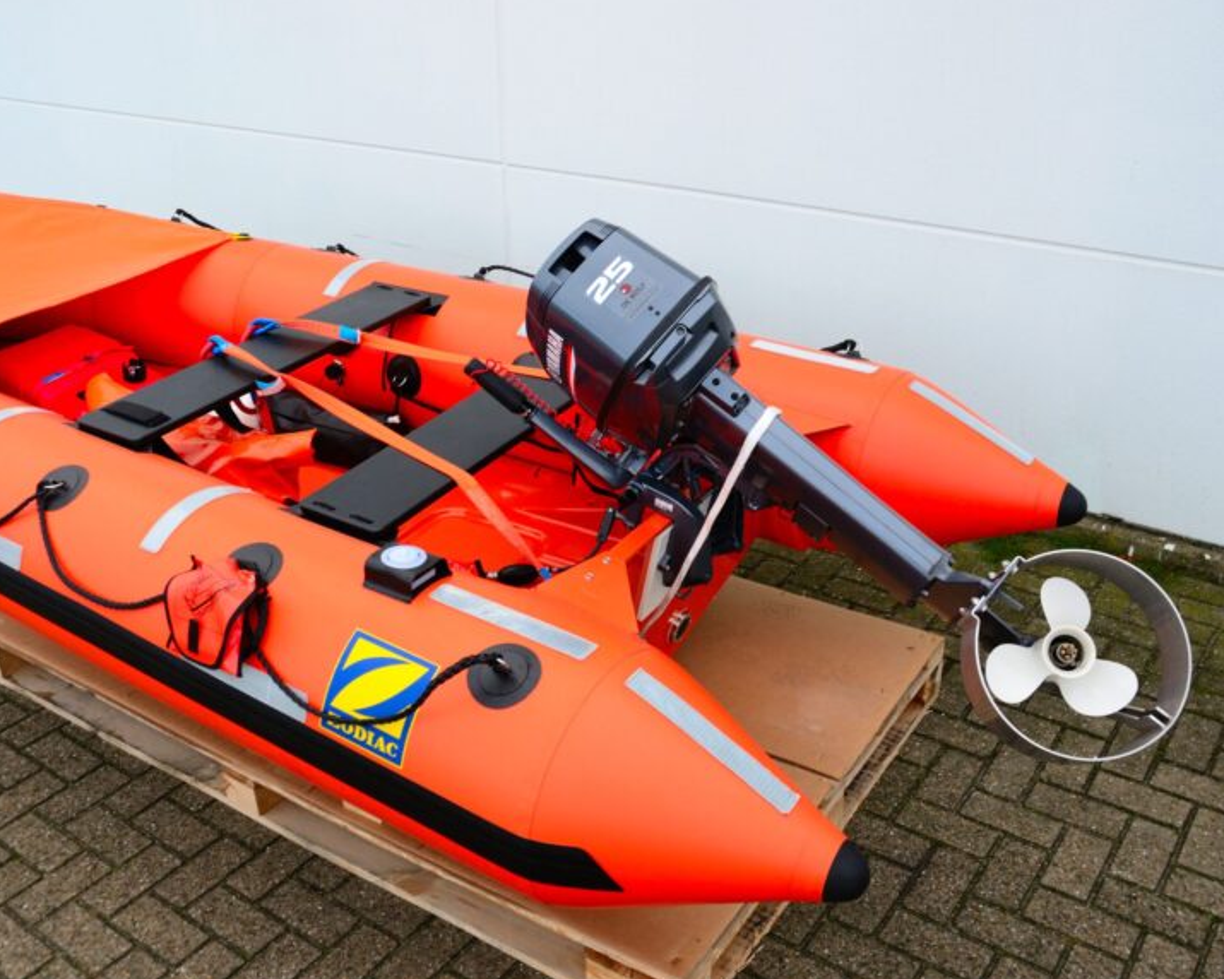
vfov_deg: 42.2
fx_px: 1268
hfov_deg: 51.3
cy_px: 495
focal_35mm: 35
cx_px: 509
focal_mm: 20
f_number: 7.1
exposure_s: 1/40
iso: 400
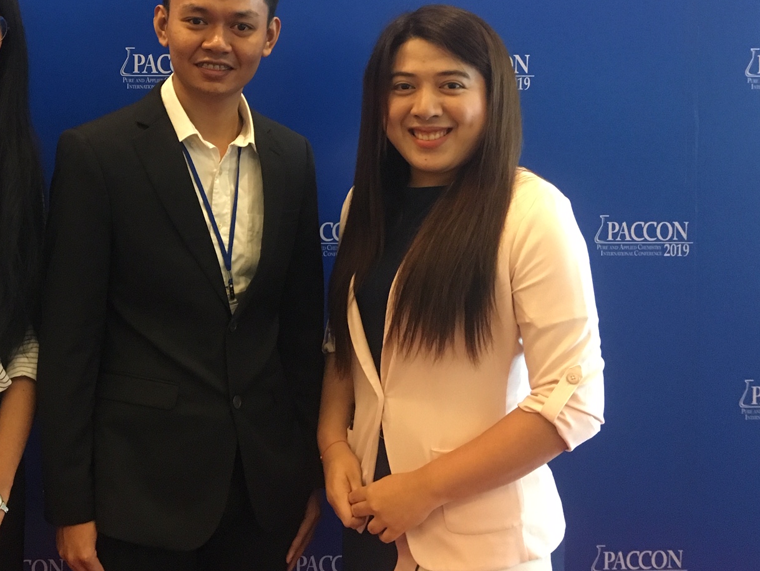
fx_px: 1054
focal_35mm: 48
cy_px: 154
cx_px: 165
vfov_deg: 29.9
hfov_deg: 38.3
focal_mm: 4.15
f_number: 2.2
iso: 200
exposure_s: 1/25
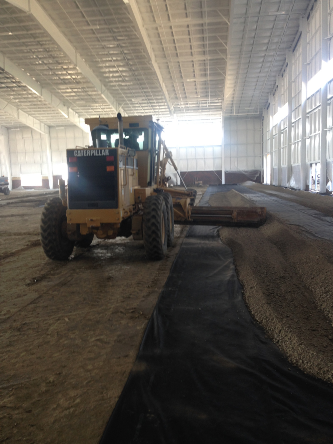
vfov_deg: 55.3
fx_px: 423
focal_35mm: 33
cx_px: 166
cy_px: 222
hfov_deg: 43.0
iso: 50
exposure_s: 1/24
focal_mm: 4.12
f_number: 2.4
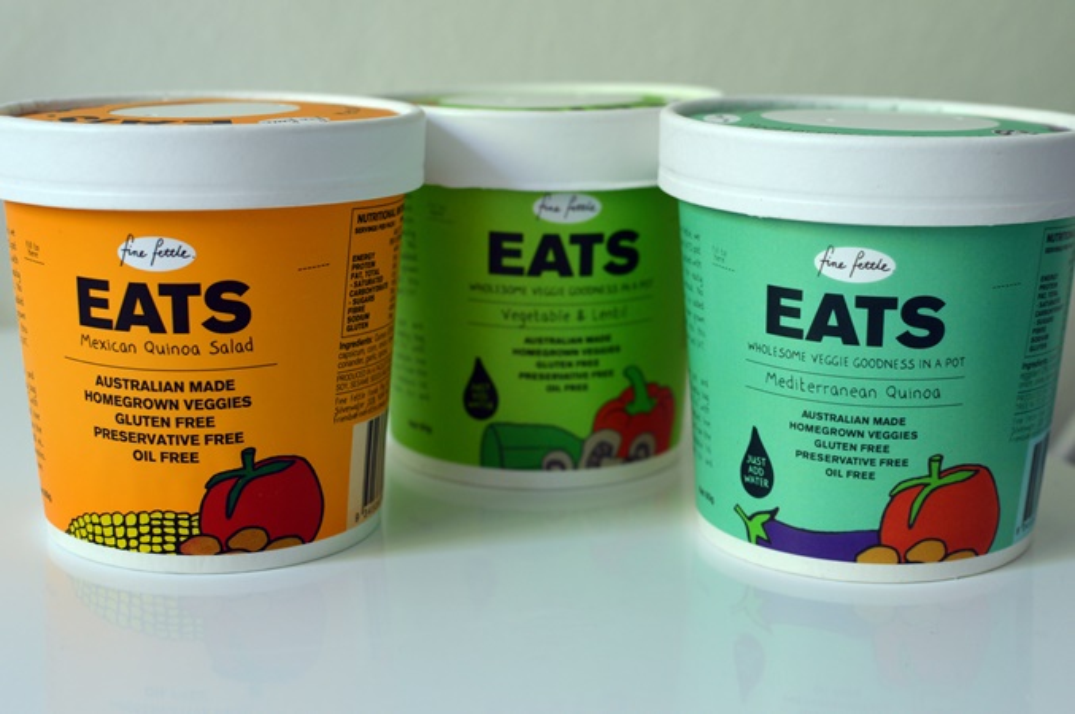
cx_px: 538
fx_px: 1566
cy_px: 357
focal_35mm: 52
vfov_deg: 25.7
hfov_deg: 37.9
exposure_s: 1/15
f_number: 4.5
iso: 200
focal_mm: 35
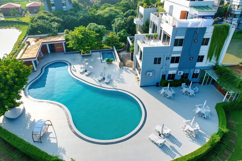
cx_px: 116
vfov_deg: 55.1
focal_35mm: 23
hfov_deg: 76.1
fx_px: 155
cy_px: 82
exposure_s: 1/1000
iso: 100
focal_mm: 8.38
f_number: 2.8
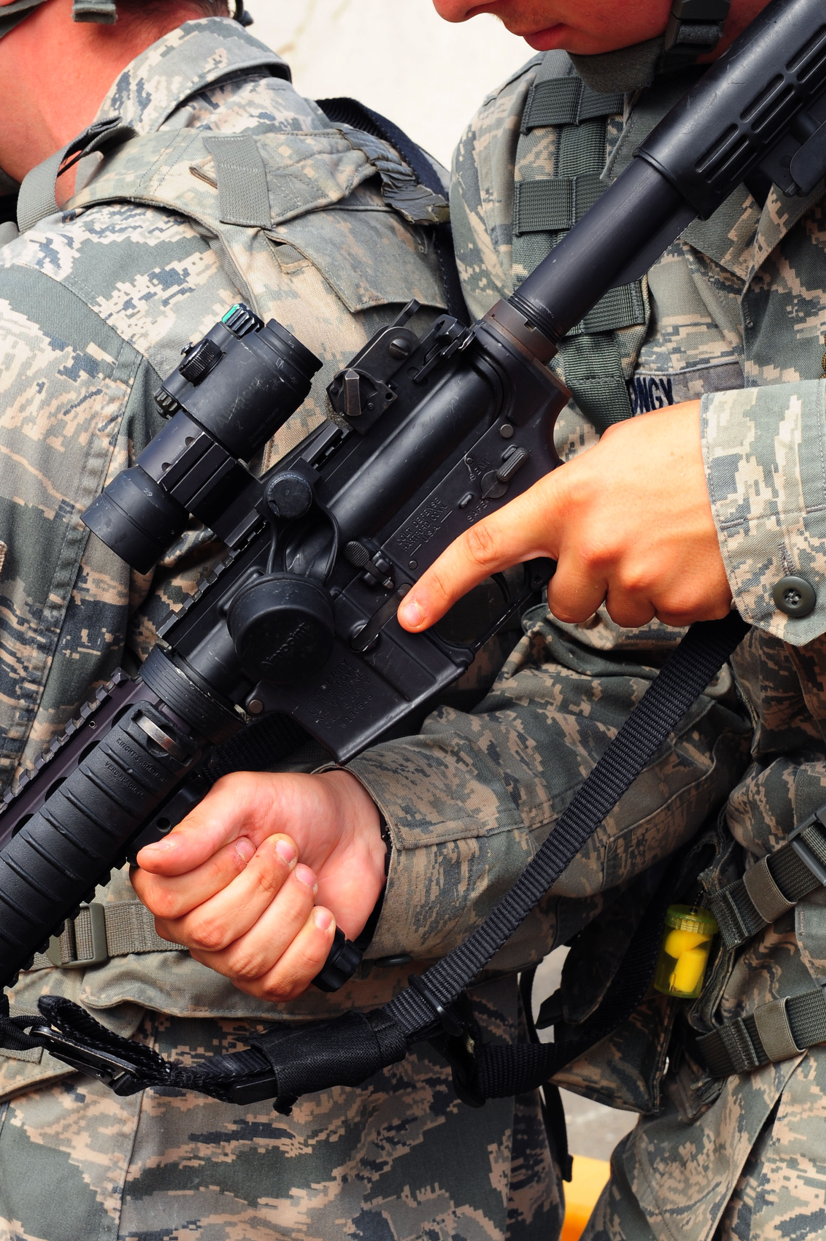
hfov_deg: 16.2
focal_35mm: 84
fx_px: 2895
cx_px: 473
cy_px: 560
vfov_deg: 24.2
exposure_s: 1/125
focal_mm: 70
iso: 320
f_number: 14
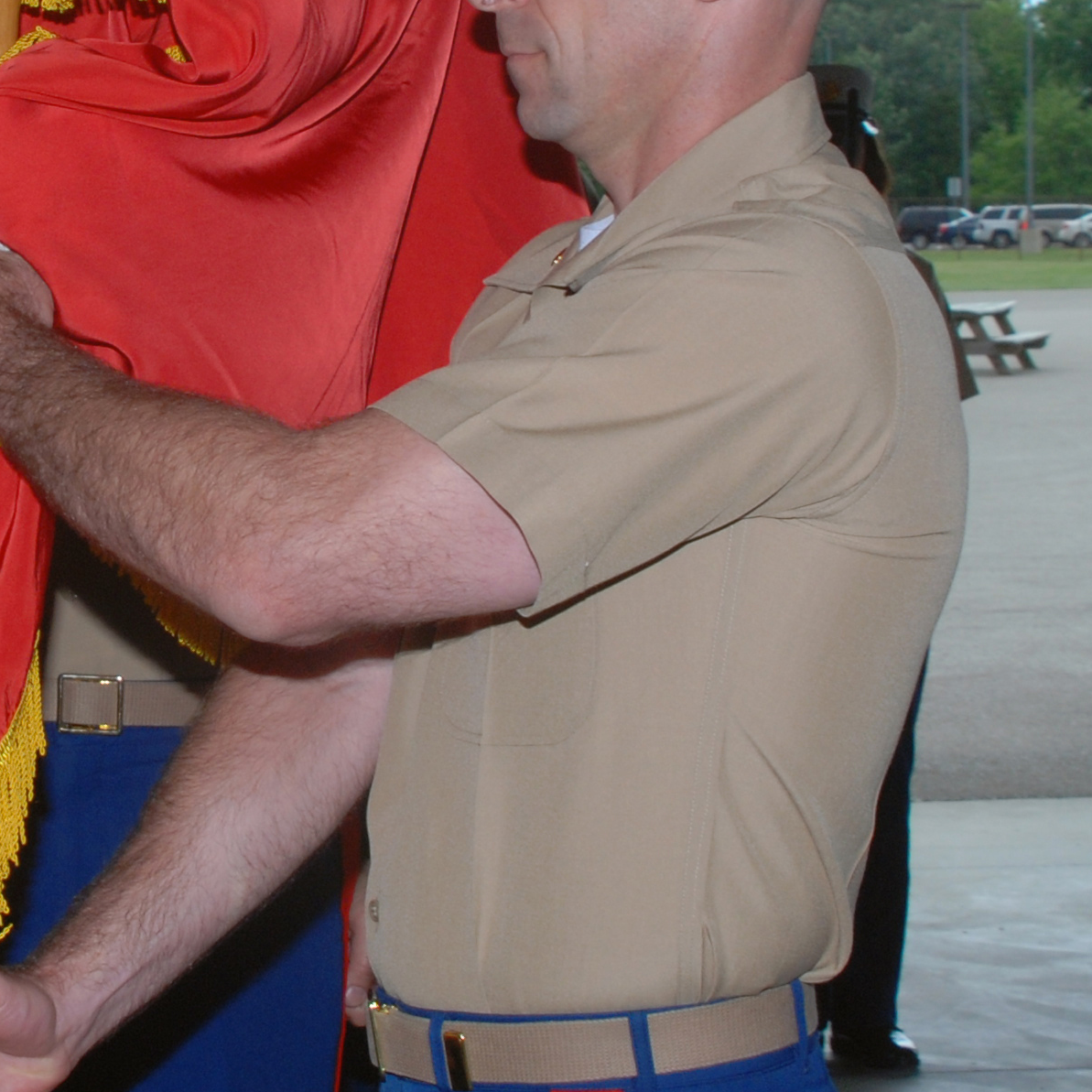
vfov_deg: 15.0
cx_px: 12
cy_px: 322
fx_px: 4140
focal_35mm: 116
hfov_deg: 14.8
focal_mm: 28
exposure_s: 1/200
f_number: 11
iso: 250
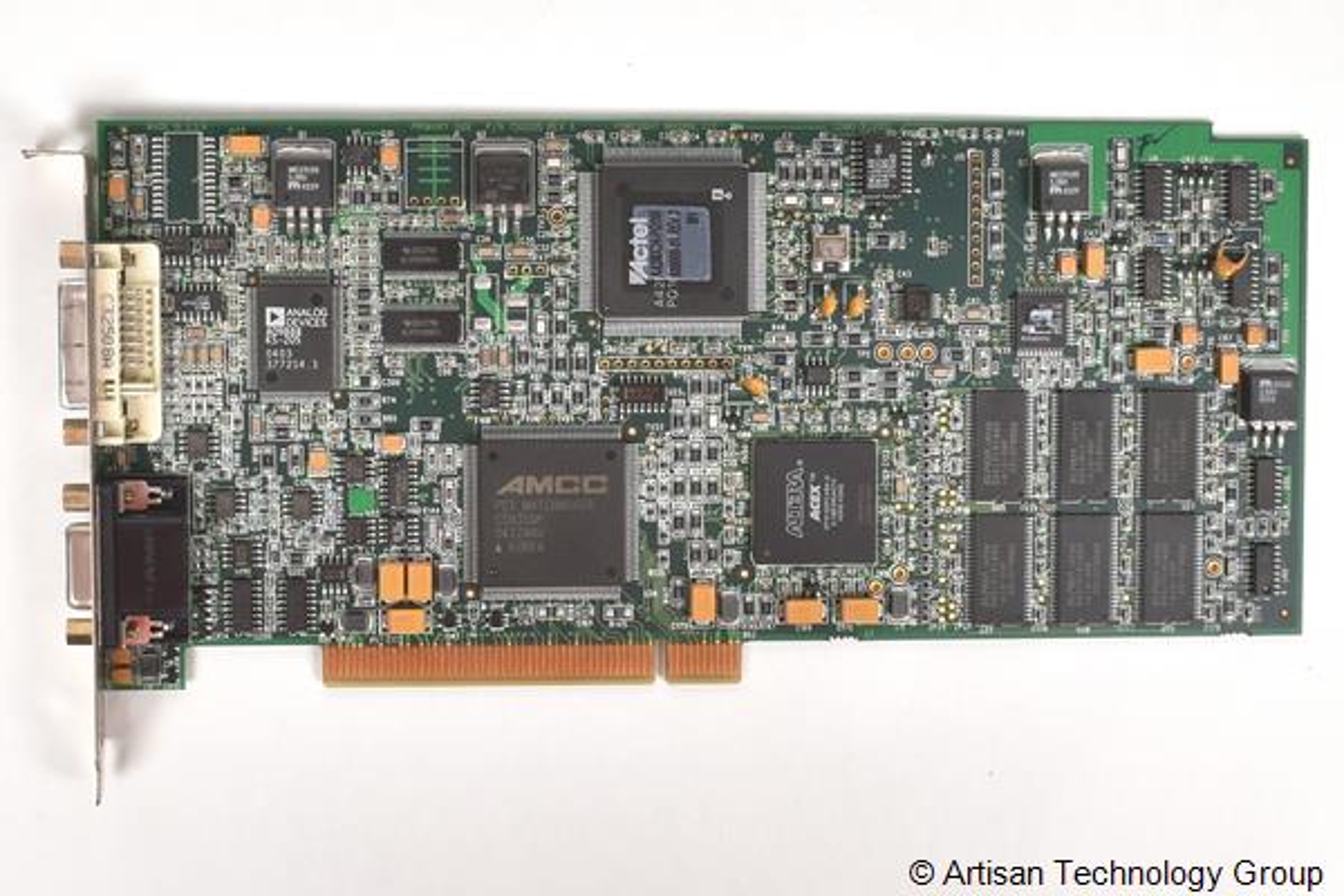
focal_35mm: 30
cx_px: 672
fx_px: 1120
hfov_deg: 61.9
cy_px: 448
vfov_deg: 43.6
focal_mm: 20
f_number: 10
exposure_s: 1/200
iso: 125
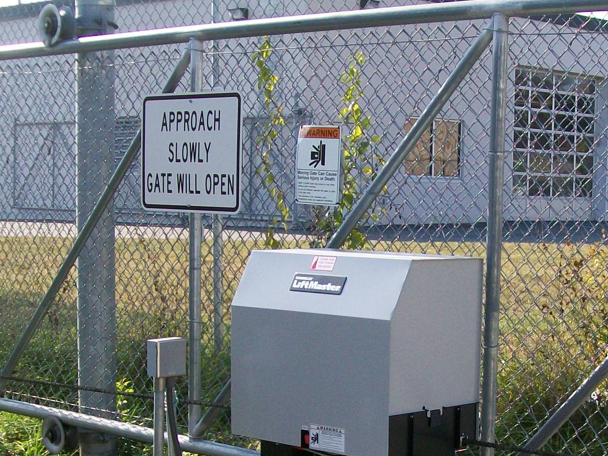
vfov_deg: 18.9
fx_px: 1352
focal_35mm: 77
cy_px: 391
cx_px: 432
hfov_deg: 25.1
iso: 64
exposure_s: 1/640
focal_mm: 6
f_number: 2.7
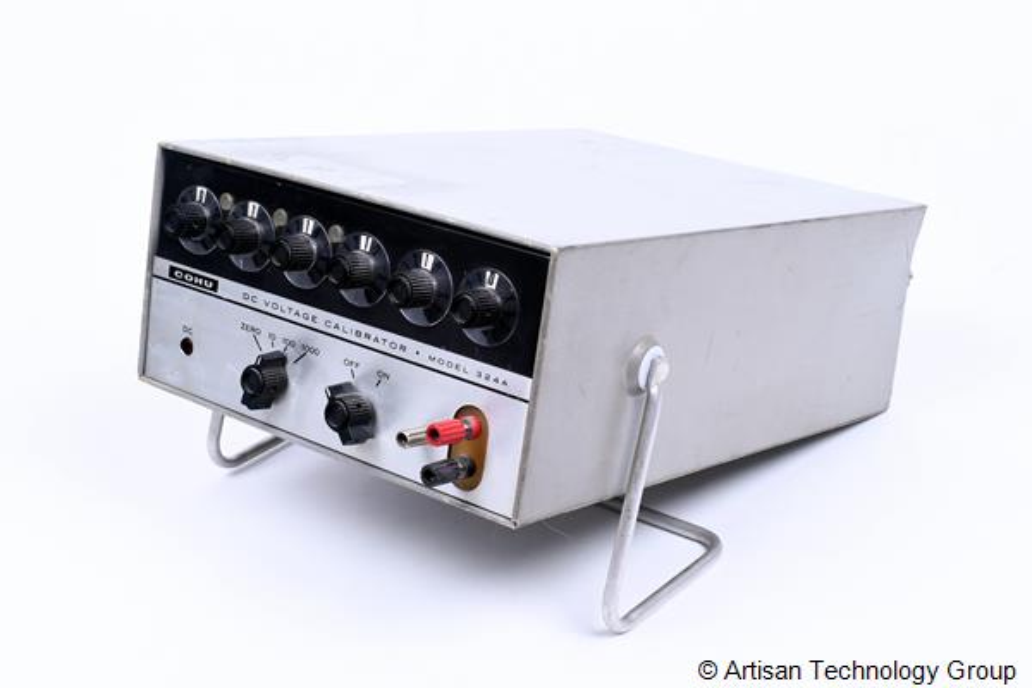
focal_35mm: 45
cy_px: 344
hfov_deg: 43.6
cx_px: 516
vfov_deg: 29.9
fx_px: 1290
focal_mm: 30
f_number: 13
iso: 200
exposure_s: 1/200
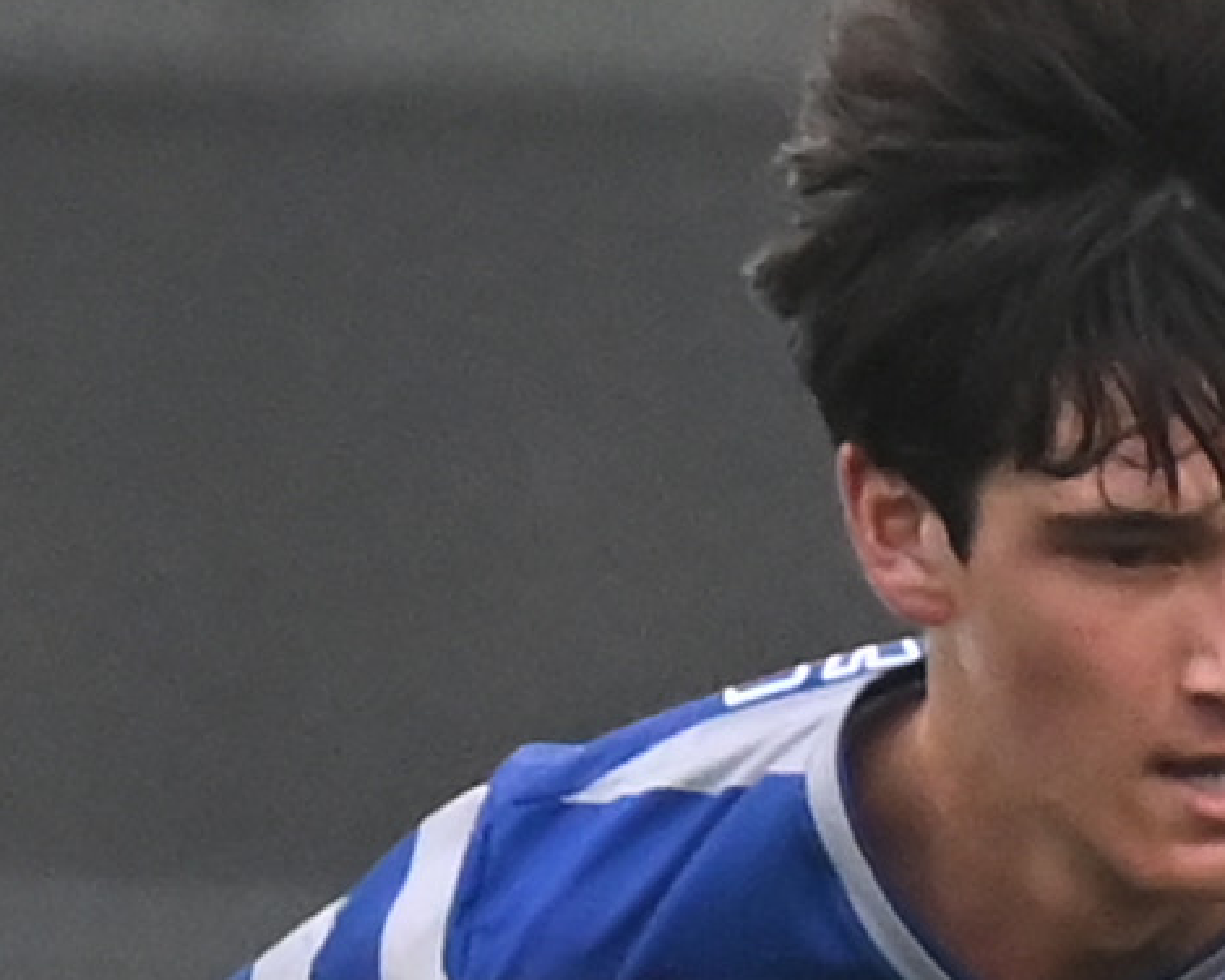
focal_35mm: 3356
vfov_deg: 0.5
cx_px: 2348
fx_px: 121673
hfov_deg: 0.6
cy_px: 3064
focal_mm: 280
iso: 4000
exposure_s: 1/1250
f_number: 5.3
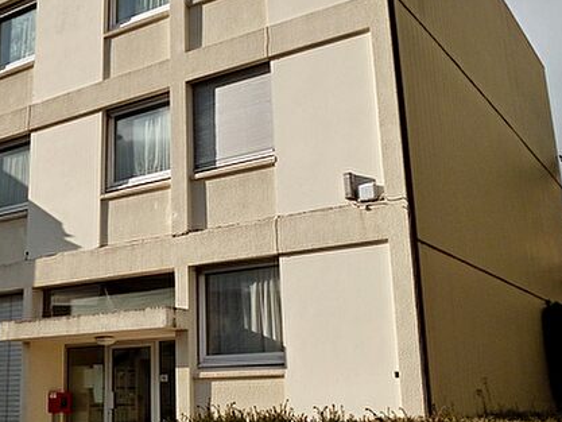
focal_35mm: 47
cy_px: 177
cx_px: 202
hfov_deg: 40.1
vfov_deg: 30.8
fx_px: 763
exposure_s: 1/160
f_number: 9
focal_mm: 5
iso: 160
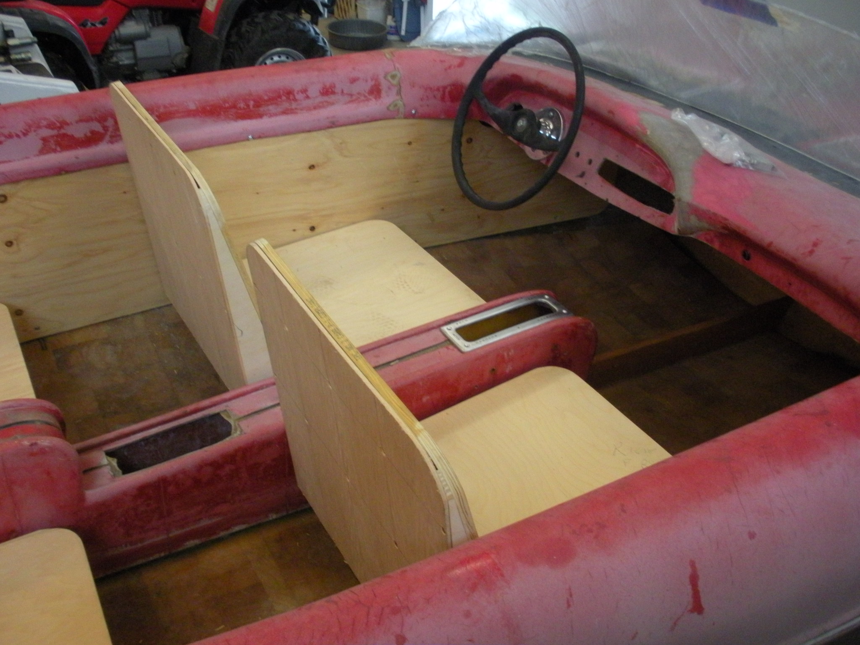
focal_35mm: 36
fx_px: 894
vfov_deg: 39.7
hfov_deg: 51.4
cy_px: 322
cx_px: 430
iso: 400
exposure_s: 1/41.5
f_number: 3.5
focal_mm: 6.3
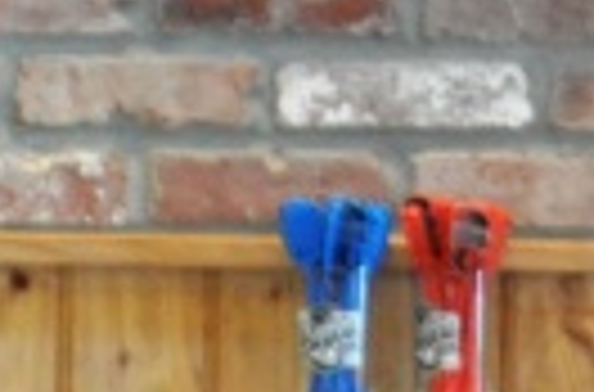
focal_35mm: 210
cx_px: 378
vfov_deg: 6.2
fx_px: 3453
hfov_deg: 9.8
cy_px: -595
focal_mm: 18
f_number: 3.5
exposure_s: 1/30
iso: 1000
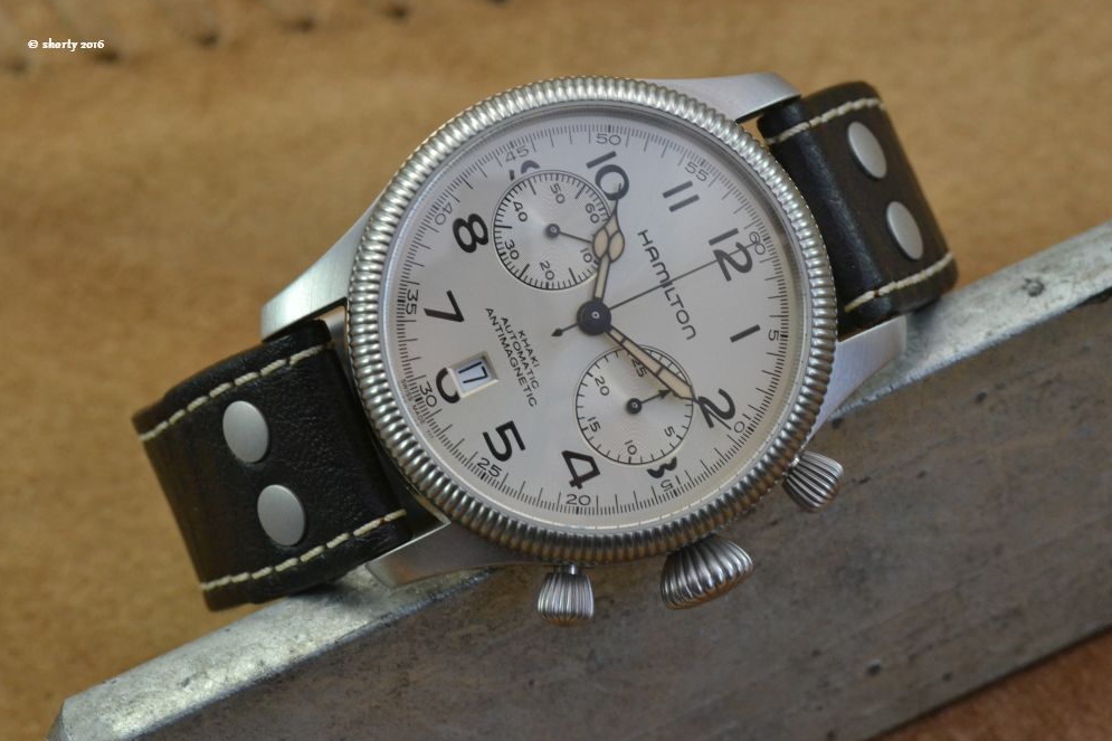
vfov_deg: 9.9
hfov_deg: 14.8
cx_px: 559
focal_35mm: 139
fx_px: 4293
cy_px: 375
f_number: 16
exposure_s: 1/100
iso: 1600
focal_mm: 90
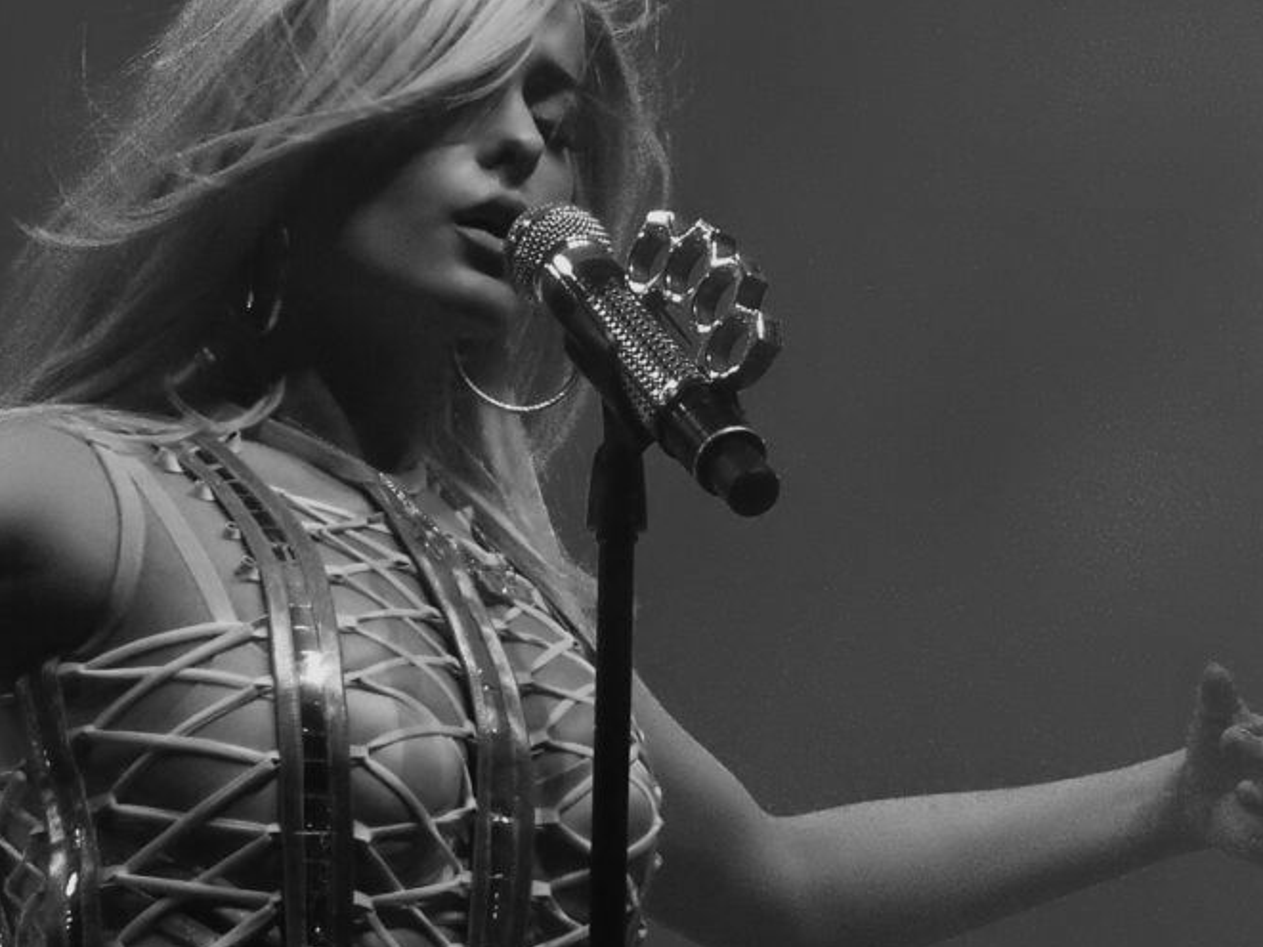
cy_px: 223
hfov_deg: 9.7
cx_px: 577
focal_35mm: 204
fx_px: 7444
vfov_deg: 7.3
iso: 1600
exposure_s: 1/200
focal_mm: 21
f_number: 5.5
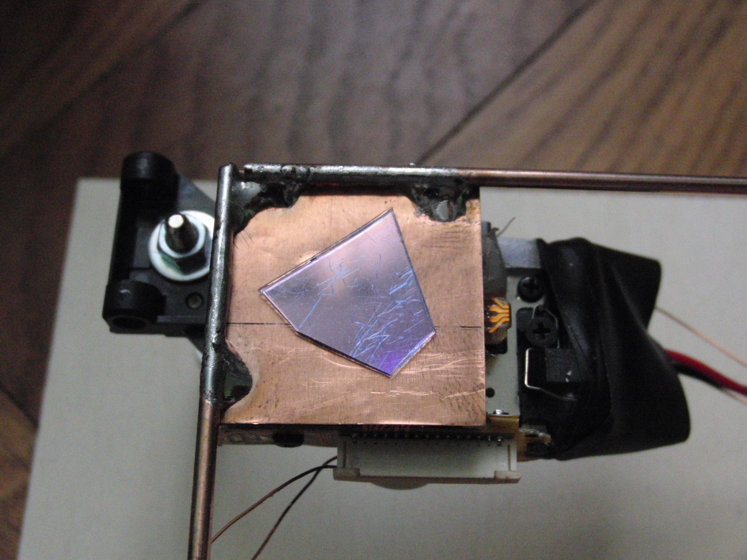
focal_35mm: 43
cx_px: 374
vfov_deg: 33.6
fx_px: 928
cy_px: 280
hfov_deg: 43.9
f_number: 3.7
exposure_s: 1/80
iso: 800
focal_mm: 7.54
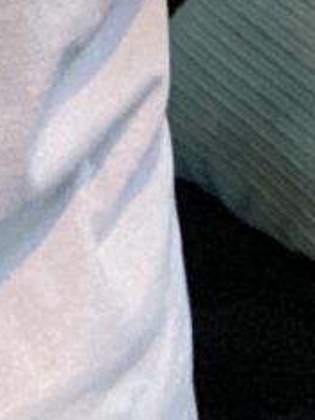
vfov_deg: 8.2
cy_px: -1070
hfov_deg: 7.9
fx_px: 2208
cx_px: -276
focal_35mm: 182
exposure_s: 1/30
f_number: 2.2
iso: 400
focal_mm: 2.71
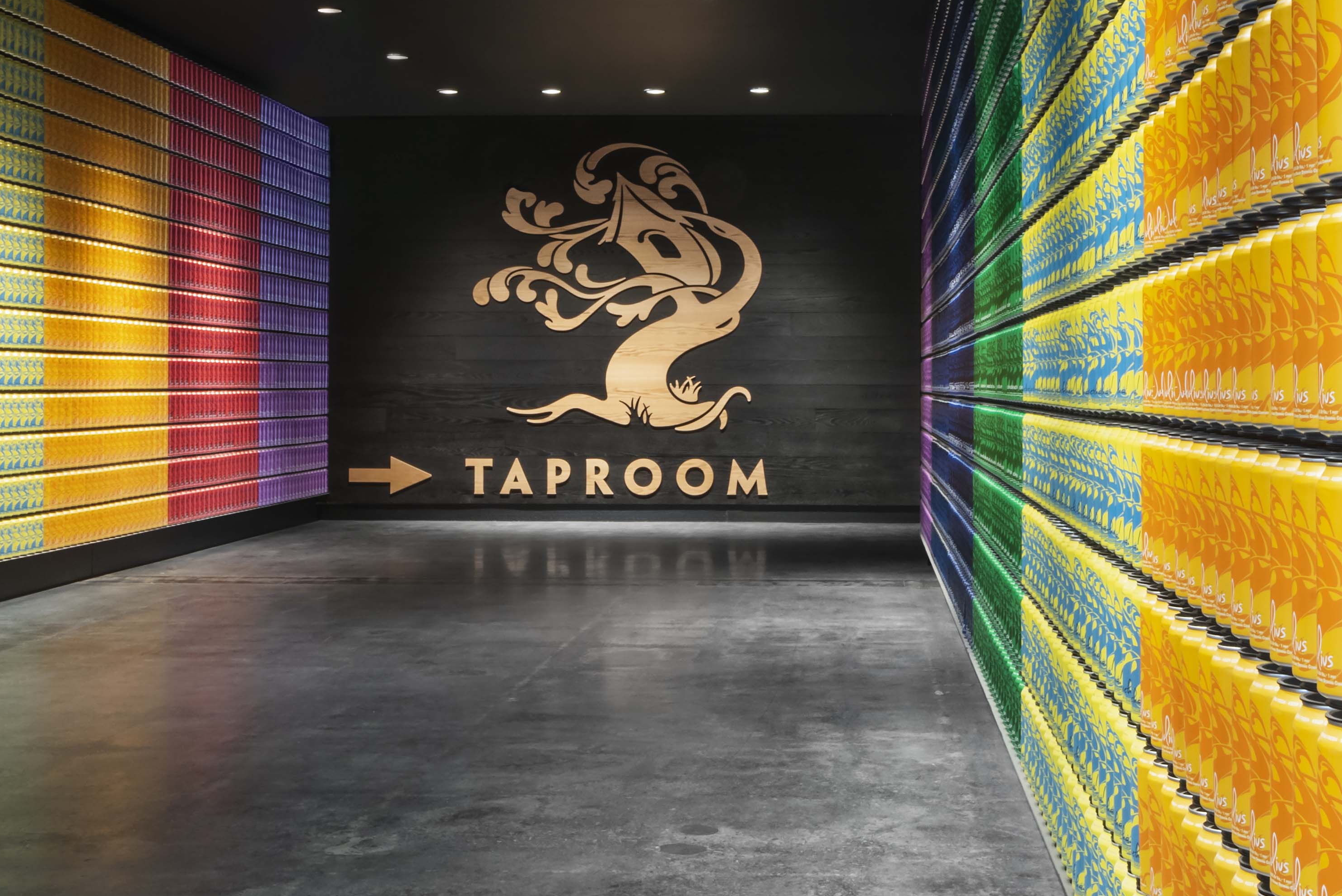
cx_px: 795
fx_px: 1939
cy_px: 398
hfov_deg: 38.0
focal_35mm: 52
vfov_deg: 26.0
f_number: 20
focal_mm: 21
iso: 320
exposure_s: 1.3
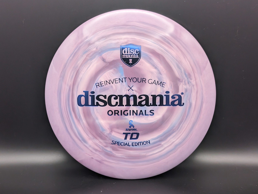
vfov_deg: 29.8
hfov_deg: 38.9
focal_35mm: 49
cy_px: 97
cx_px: 129
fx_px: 366
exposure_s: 1/602
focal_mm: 6.9
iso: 528
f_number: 1.68
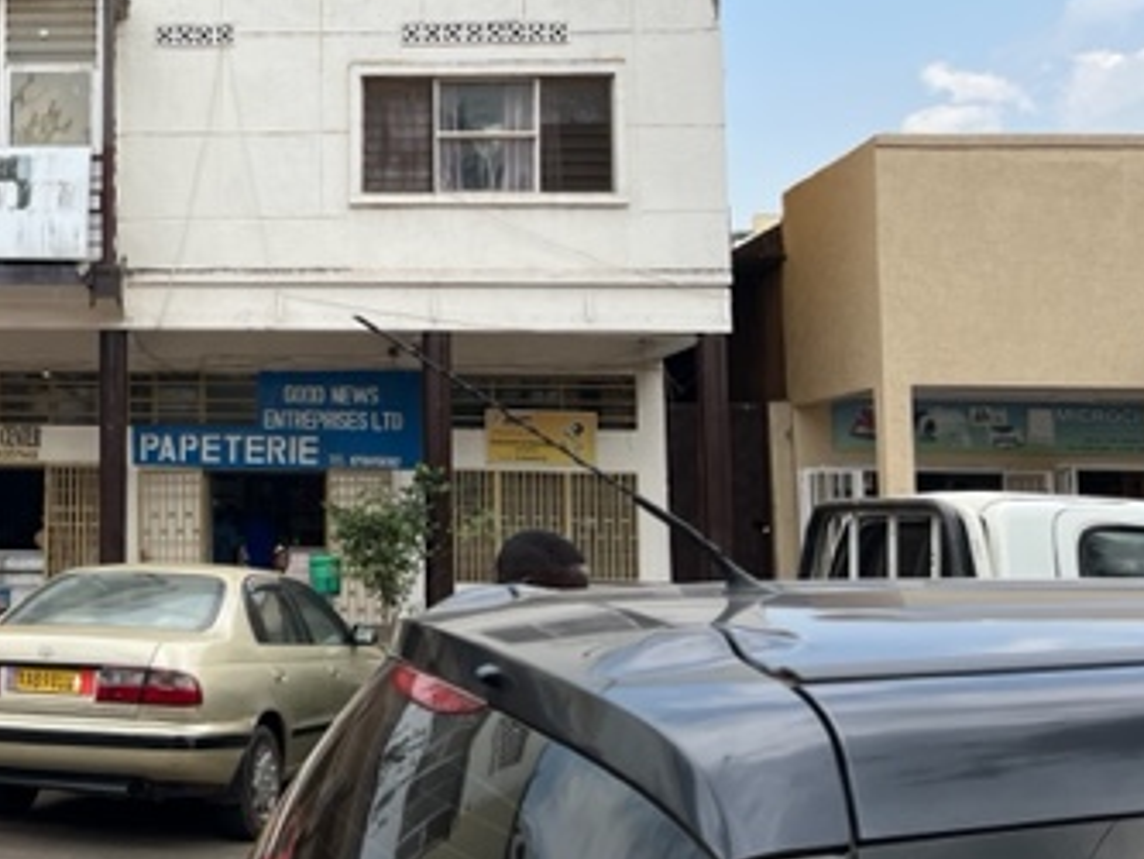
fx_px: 1653
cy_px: 316
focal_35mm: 50
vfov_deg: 29.0
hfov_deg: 35.5
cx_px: 76
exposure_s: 1/1580
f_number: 1.6
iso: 50
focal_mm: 5.1
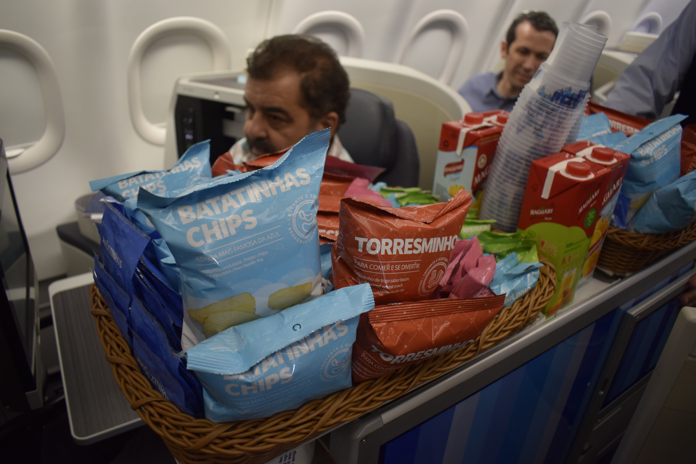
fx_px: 522
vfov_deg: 47.9
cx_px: 348
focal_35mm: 27
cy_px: 232
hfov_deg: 67.4
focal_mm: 18
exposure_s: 1/60
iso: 1000
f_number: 3.5
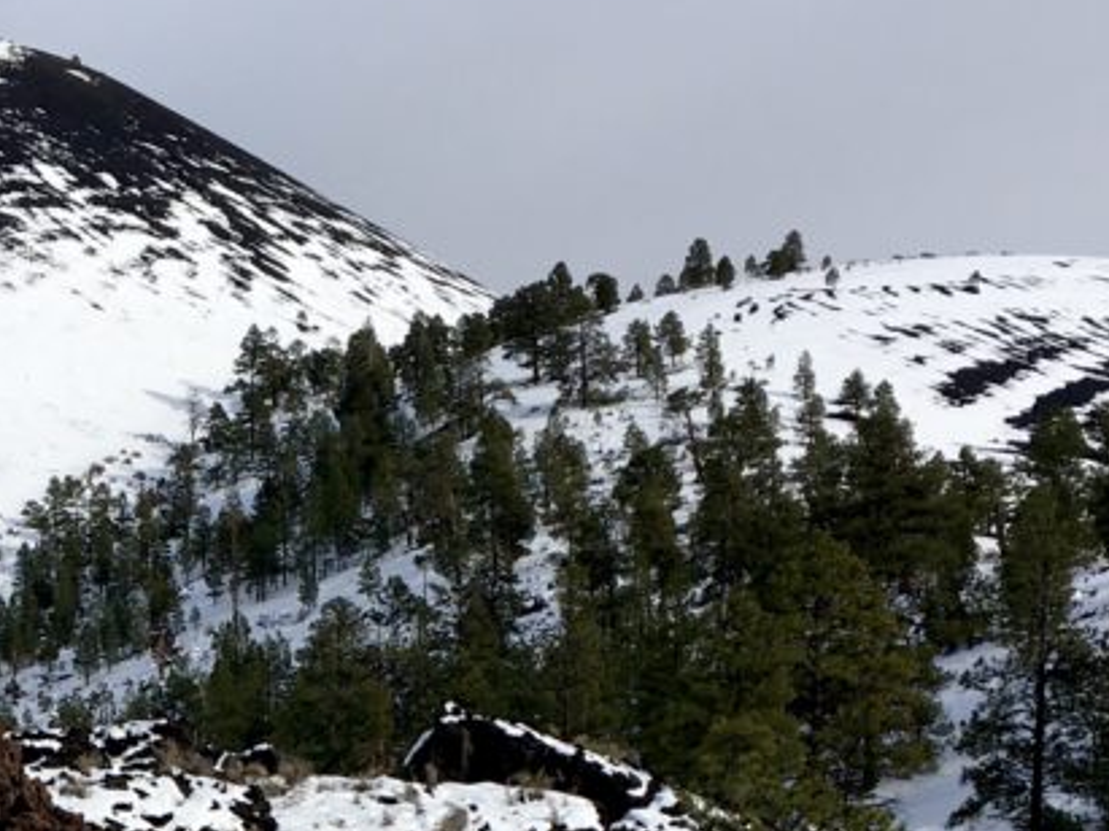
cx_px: 84
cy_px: 1104
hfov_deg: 22.2
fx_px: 2754
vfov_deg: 16.2
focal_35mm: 86
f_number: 2.2
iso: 25
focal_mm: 4.15
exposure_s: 1/2024
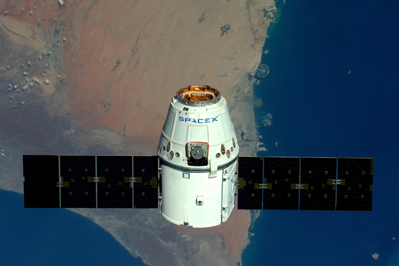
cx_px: 200
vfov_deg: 17.5
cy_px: 133
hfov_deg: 26.0
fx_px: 864
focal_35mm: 78
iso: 400
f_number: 16
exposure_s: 1/1000
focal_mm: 78
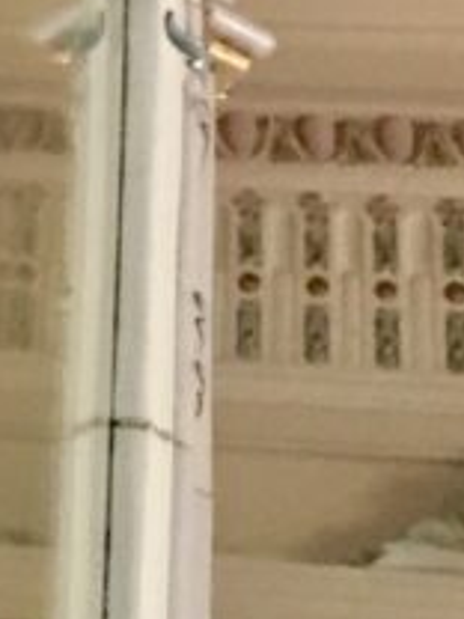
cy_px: -762
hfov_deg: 8.6
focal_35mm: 162
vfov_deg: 10.8
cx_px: -500
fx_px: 2895
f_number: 2.2
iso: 200
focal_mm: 4.15
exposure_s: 1/15
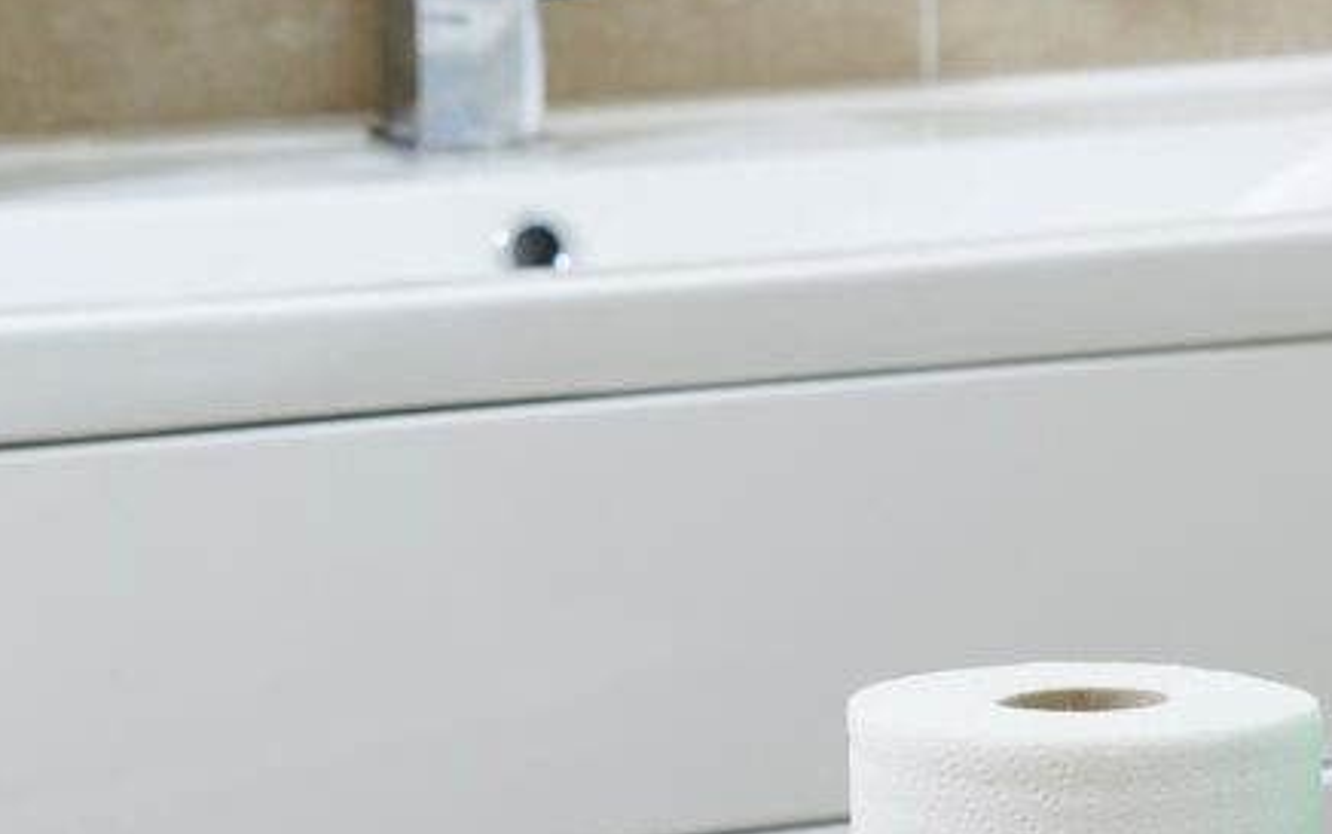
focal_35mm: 185
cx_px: 1393
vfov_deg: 7.1
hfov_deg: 11.2
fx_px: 6719
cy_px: 620
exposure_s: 1/90
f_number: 5.6
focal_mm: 60
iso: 125
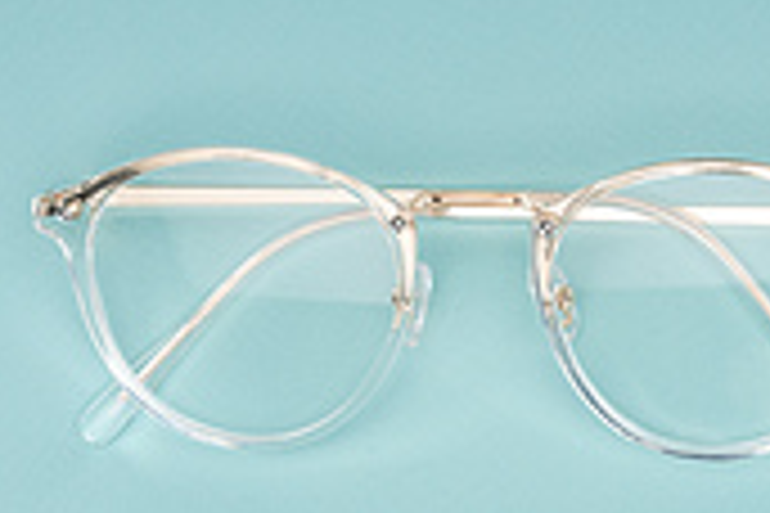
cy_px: 702
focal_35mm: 146
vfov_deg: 9.2
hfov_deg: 13.7
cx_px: 905
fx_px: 3123
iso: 160
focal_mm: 50
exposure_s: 1/160
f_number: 9
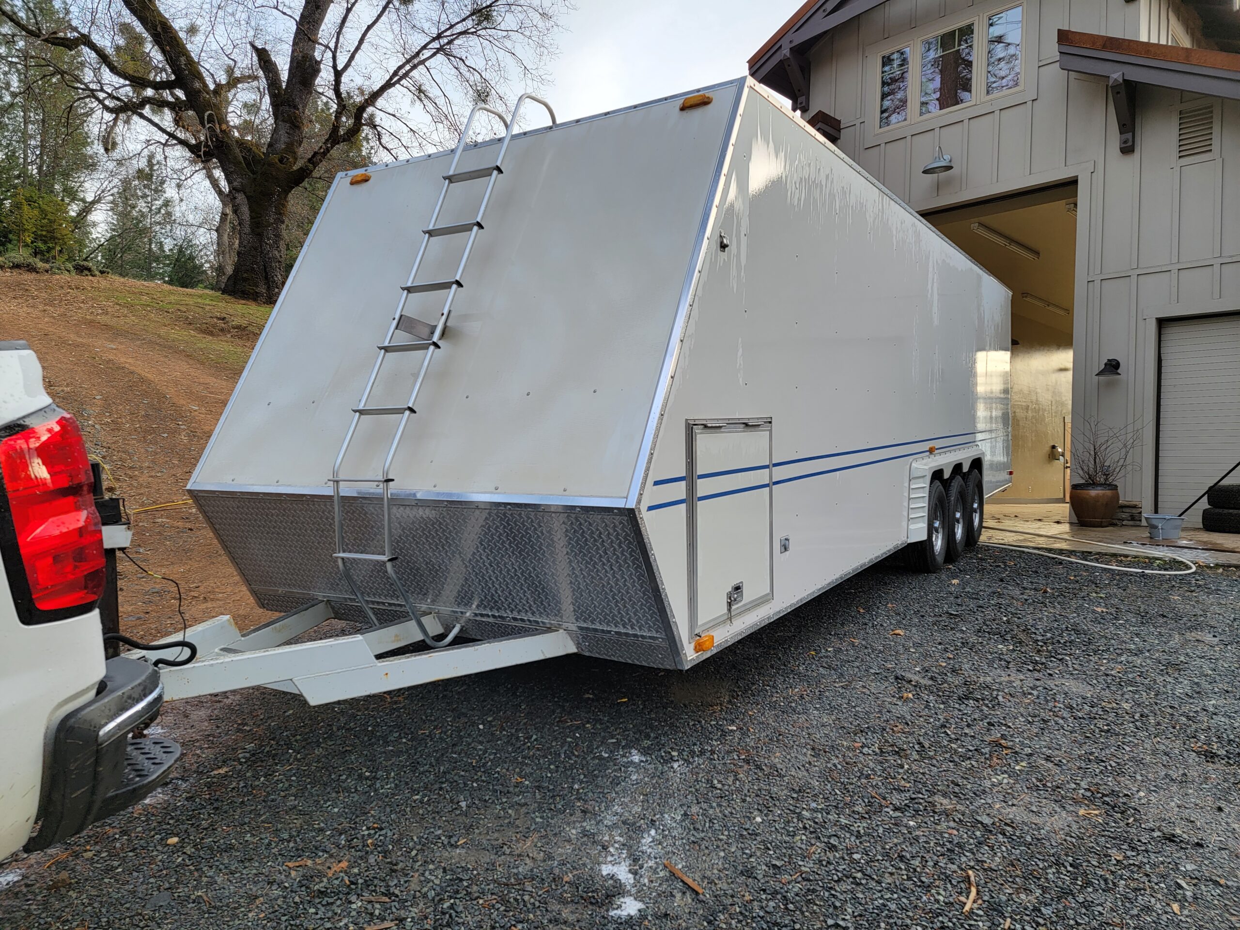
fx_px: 860
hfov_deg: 71.6
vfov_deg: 56.8
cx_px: 620
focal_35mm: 24
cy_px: 465
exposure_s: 1/119
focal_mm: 6.7
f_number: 1.8
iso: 20
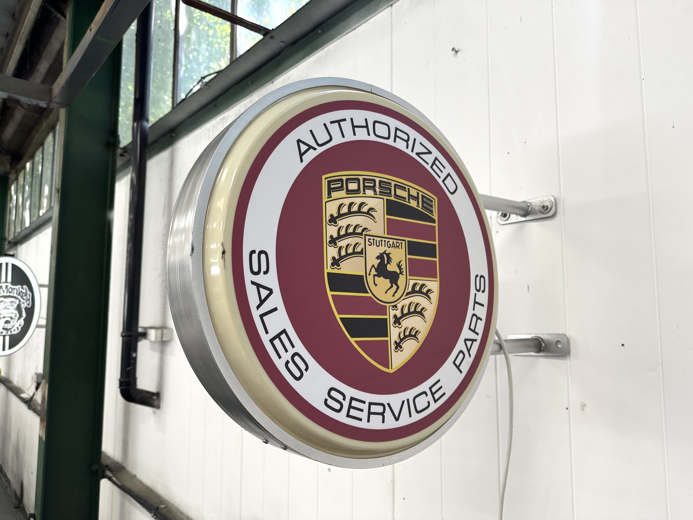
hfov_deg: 71.6
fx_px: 480
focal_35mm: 24
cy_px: 260
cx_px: 346
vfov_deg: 56.8
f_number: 1.78
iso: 100
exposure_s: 1/100
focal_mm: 6.86
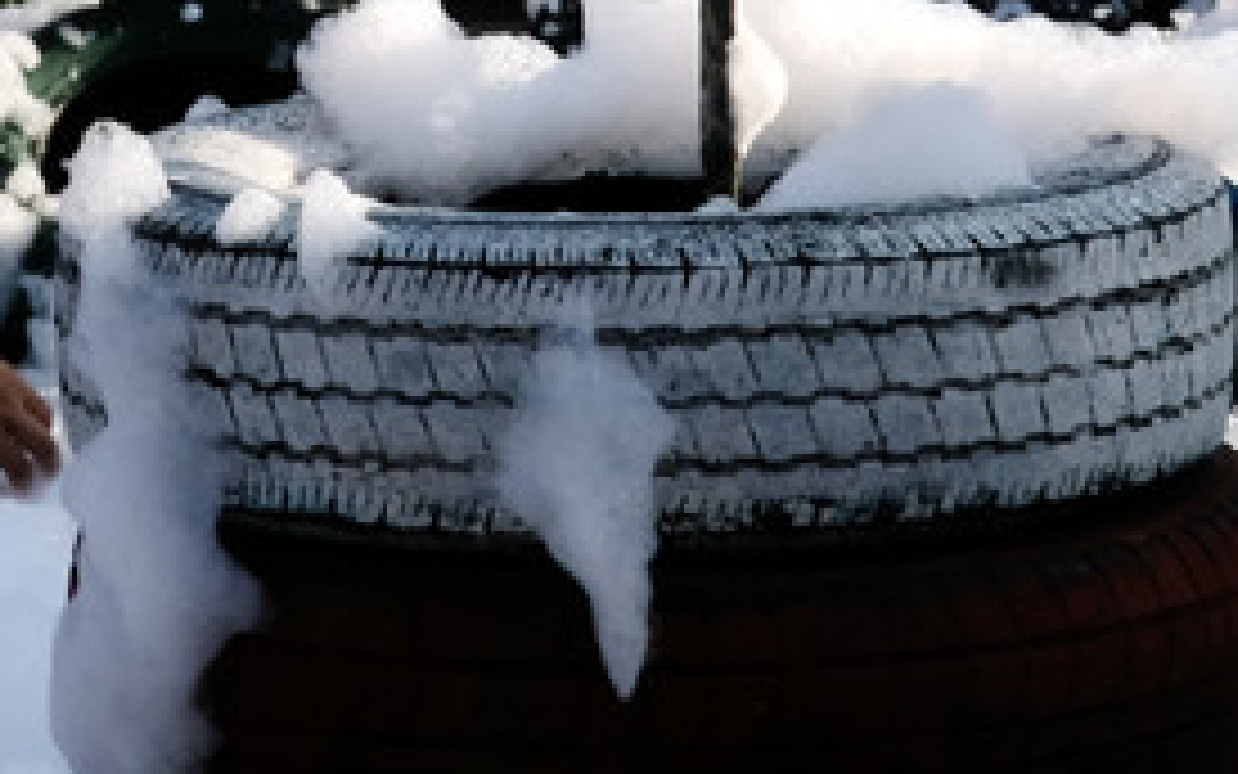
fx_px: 6007
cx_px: 653
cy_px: -556
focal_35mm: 178
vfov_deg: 7.2
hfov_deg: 11.8
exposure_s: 1/150
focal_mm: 32
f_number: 16
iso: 200
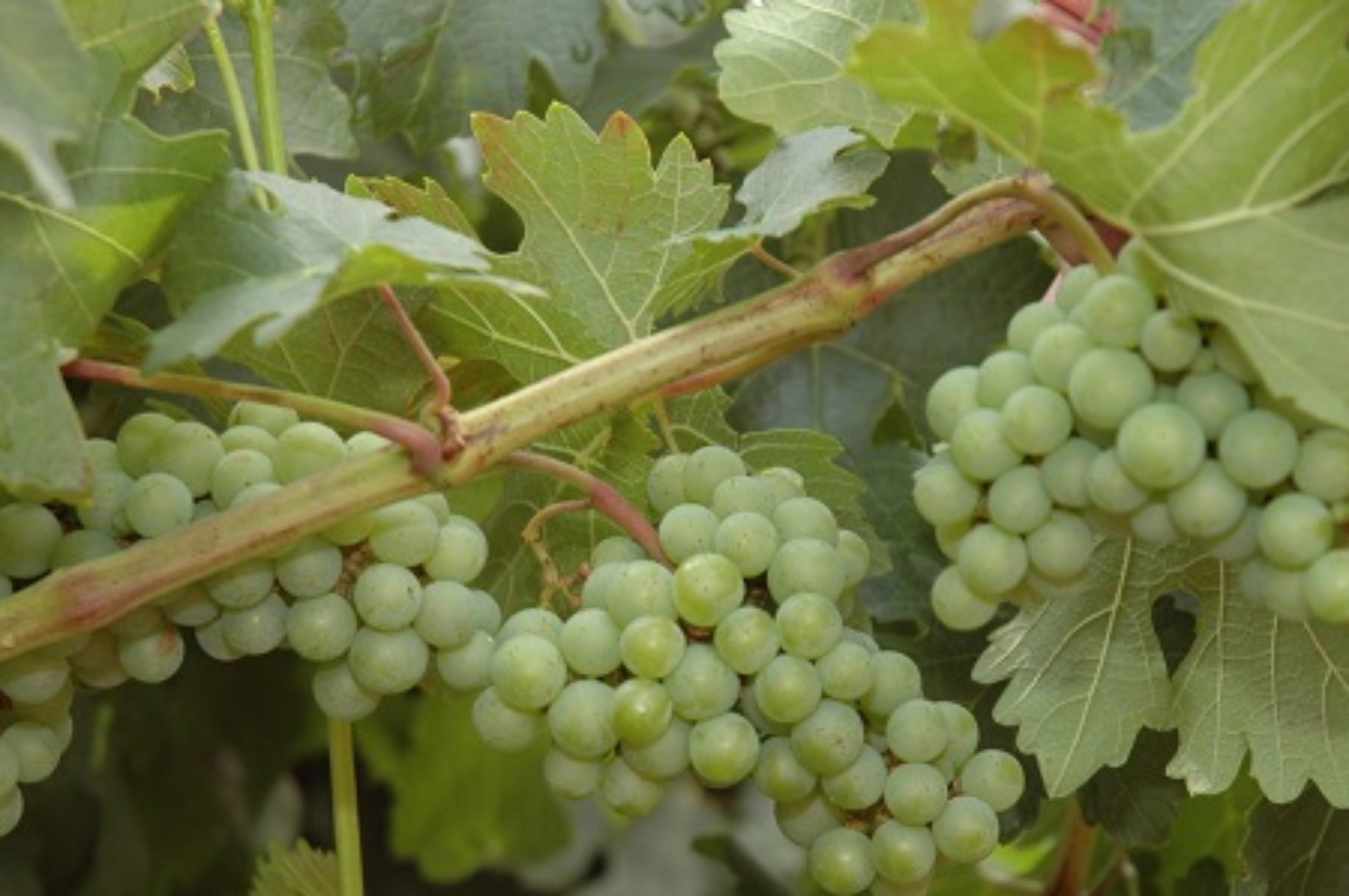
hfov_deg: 14.7
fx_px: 5240
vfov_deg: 9.8
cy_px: 569
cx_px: 722
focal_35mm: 140
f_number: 5.6
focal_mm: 70
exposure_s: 1/125
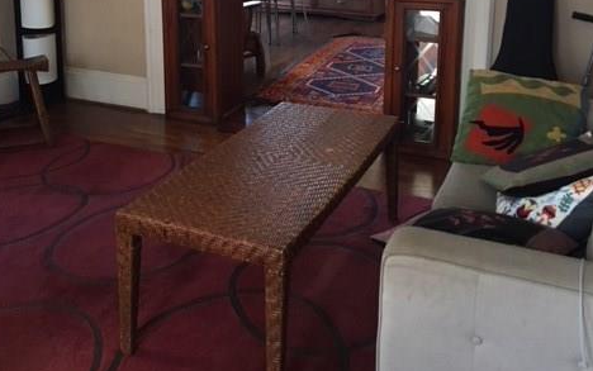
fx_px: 679
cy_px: 23
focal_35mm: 42
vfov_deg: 29.1
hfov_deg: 47.2
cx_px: 293
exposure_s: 1/30
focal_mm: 4.15
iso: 160
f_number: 2.2
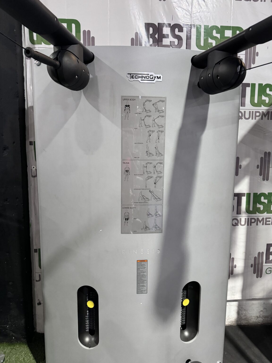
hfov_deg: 56.8
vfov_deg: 71.6
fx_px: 251
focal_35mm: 24
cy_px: 182
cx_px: 136
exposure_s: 1/40
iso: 640
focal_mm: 6.76
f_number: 1.78
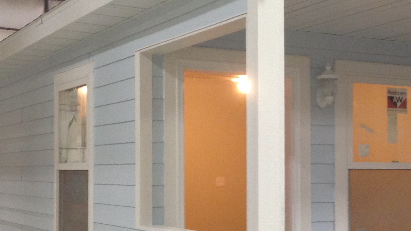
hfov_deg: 25.6
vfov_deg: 14.9
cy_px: 162
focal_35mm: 81
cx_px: 343
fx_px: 883
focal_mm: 4.12
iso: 125
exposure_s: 1/20
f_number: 2.4
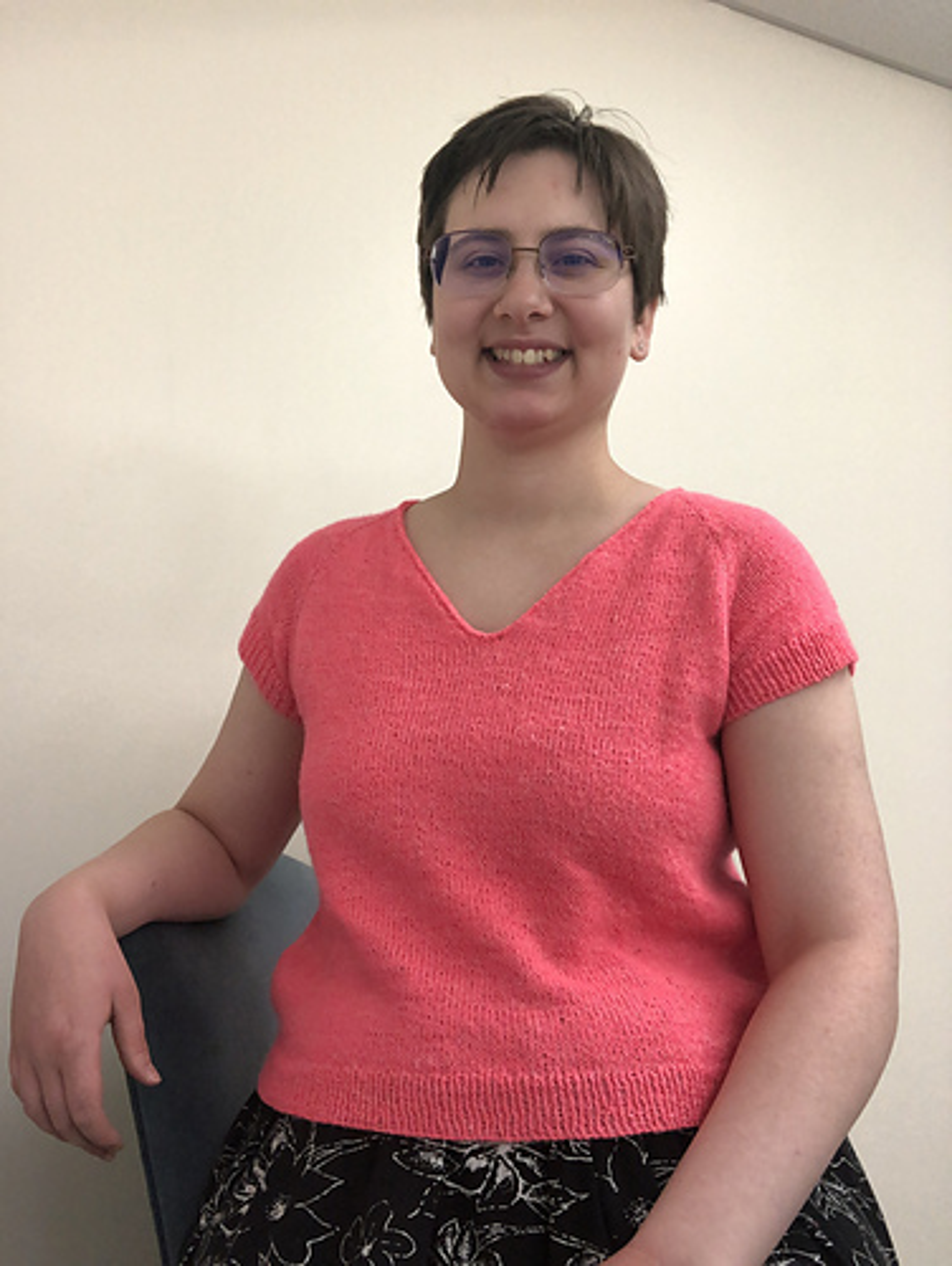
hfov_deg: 44.2
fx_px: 1171
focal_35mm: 32
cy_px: 633
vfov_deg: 56.8
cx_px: 476
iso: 100
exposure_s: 1/60
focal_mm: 2.87
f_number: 2.2
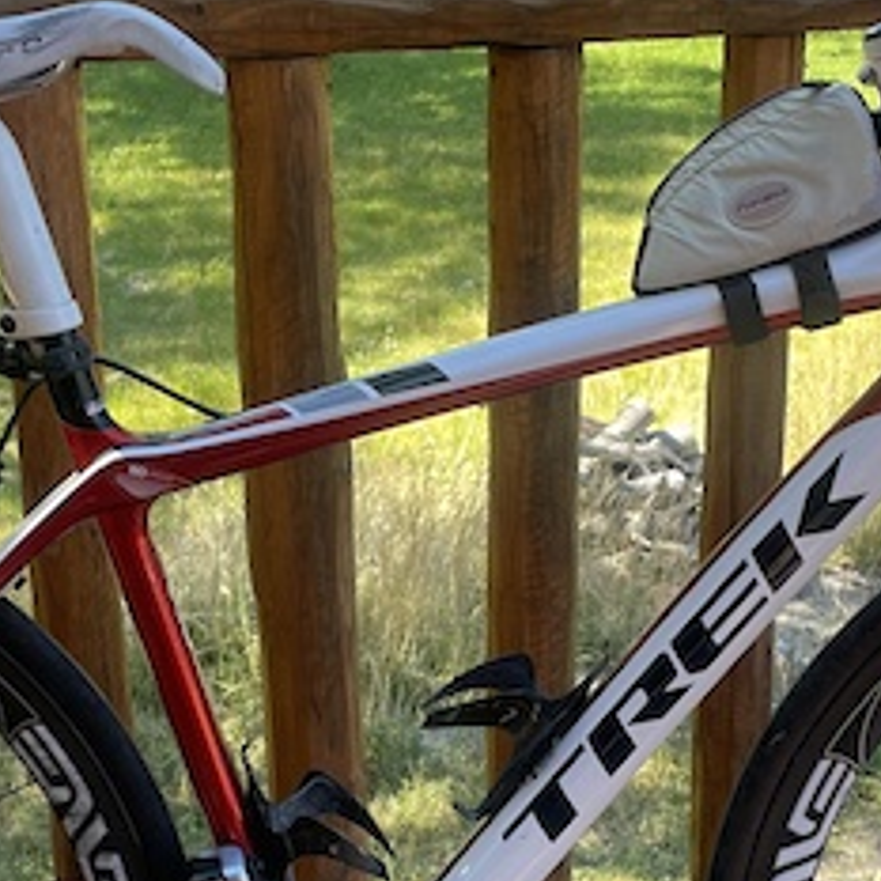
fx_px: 2275
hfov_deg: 21.9
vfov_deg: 21.5
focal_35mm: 79
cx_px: 378
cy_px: 771
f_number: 1.6
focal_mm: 4.2
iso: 32
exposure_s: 1/175
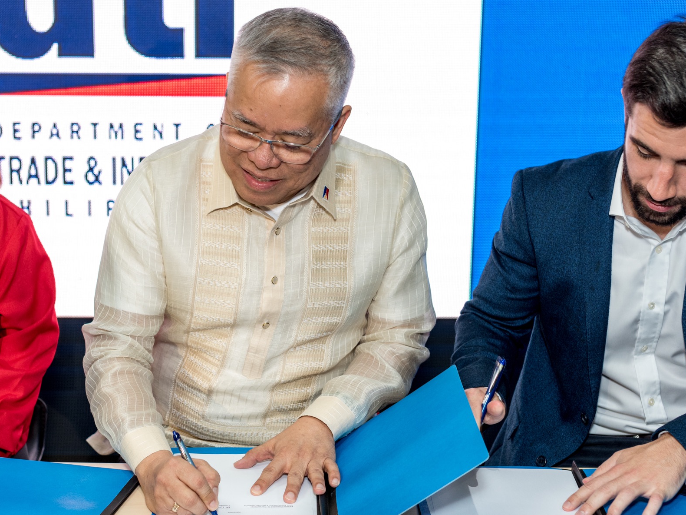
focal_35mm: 70
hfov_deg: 27.7
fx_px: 1387
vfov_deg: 21.0
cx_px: 278
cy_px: 253
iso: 800
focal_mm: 50
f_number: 4
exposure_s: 1/100
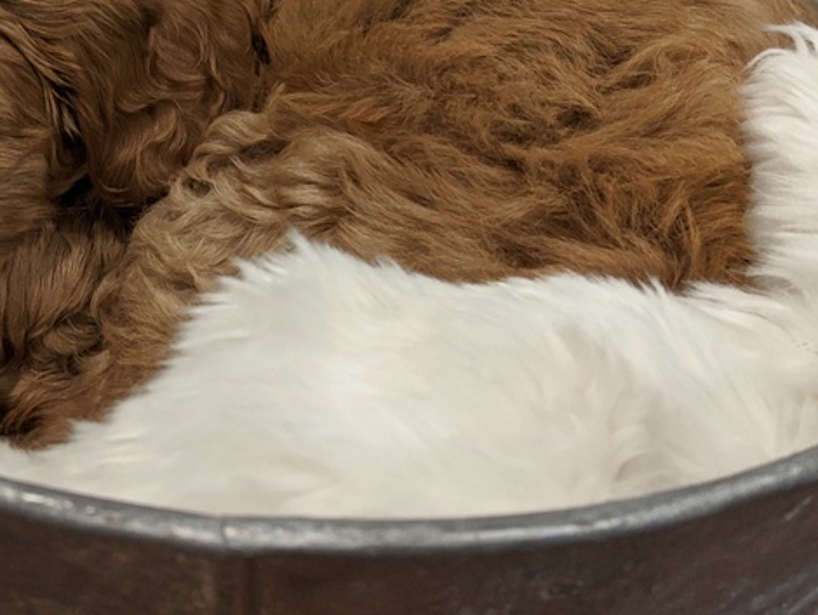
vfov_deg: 23.5
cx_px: 187
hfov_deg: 31.5
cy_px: 14
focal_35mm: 60
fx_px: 1419
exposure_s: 1/40
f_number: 1.8
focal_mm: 4.44
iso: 554
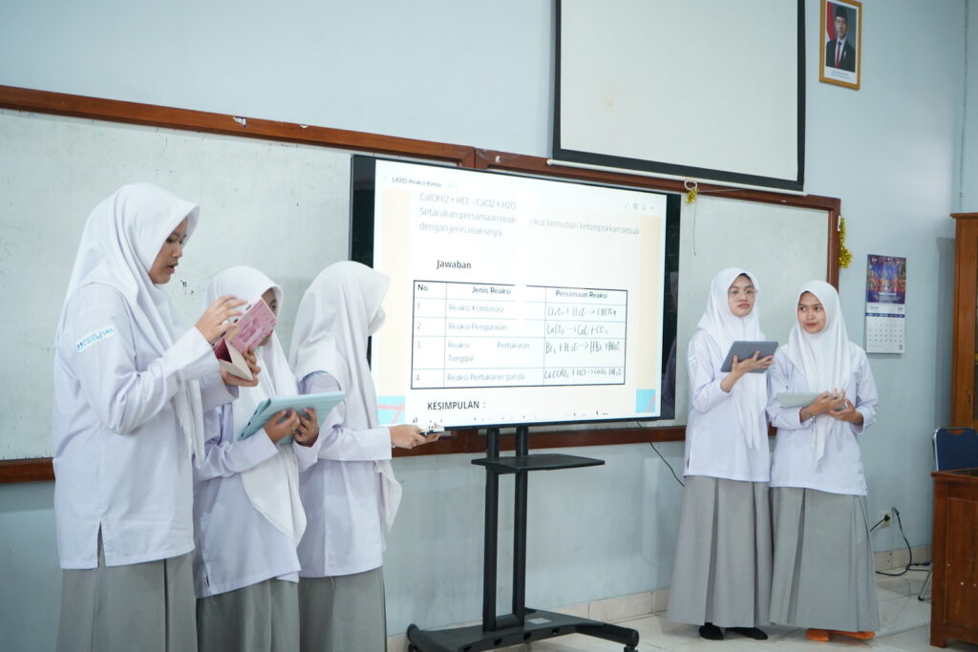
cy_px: 326
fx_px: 1168
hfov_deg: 45.4
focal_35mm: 43
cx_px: 489
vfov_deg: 31.2
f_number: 5
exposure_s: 1/40
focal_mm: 43
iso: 2000
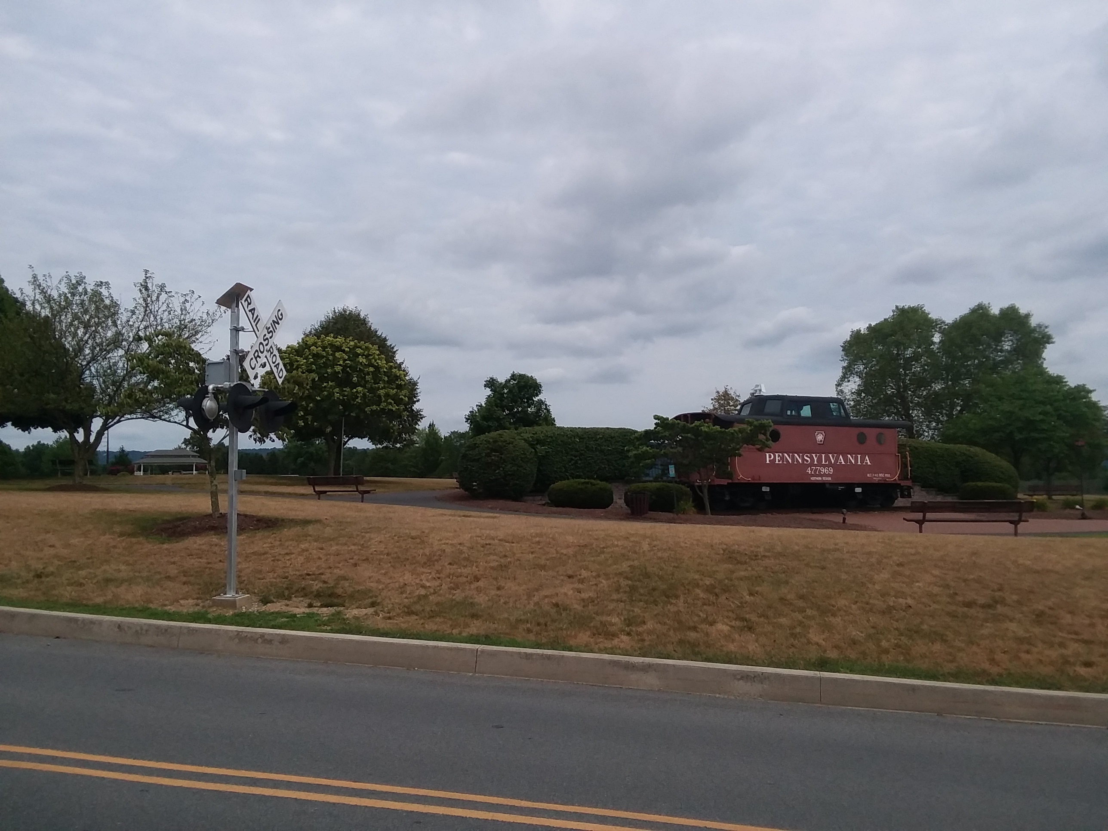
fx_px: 928
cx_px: 554
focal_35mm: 29
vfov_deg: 48.2
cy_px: 416
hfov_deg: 61.7
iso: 40
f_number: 1.9
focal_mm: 2.47
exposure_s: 1/2747
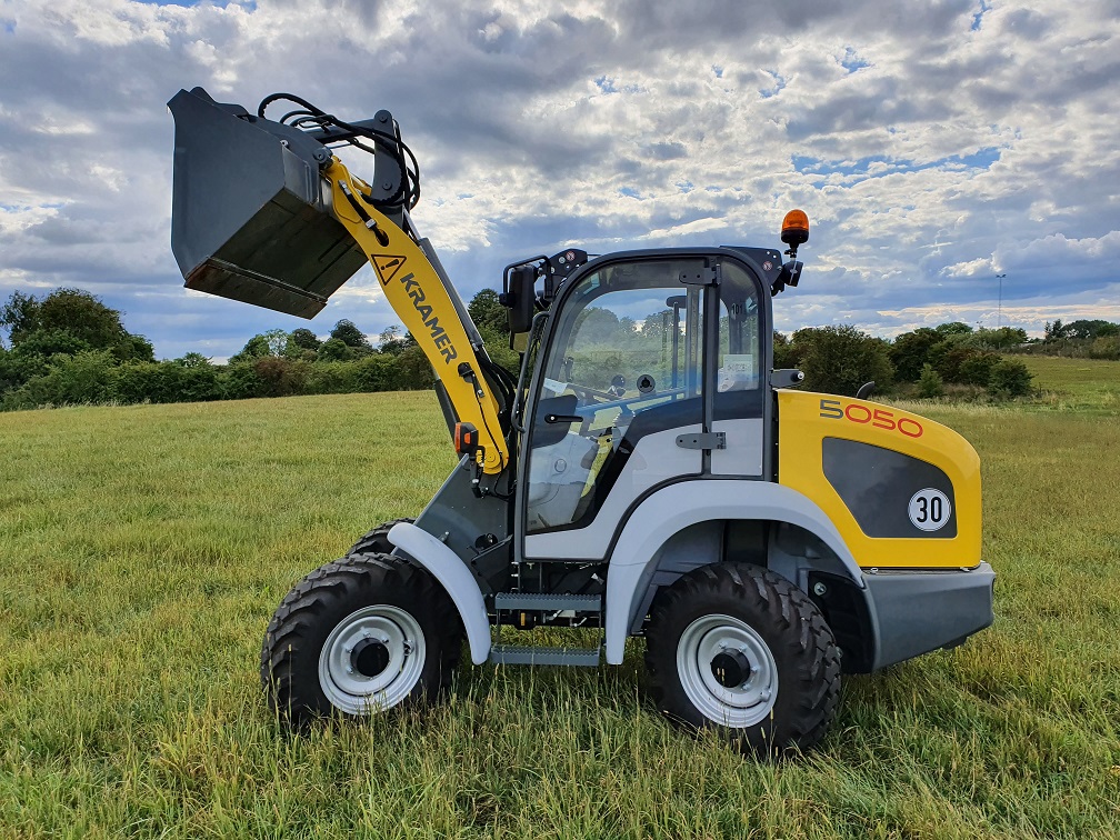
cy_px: 420
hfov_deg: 67.3
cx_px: 560
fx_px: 841
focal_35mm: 26
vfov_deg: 53.1
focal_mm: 4.32
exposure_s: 1/1864
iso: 50
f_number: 2.4
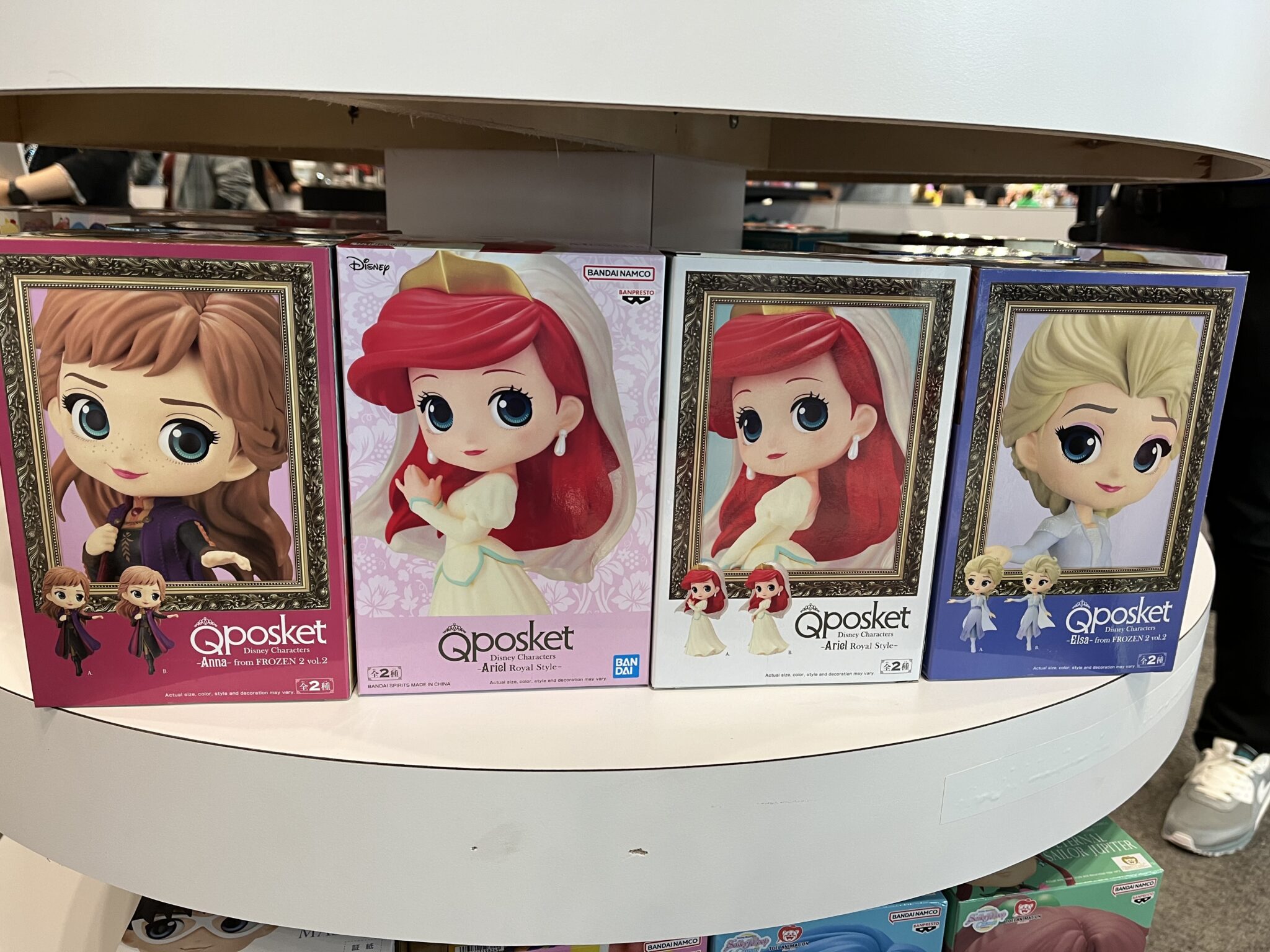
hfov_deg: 67.3
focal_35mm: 26
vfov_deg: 53.1
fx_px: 954
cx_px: 635
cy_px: 476
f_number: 1.6
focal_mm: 5.1
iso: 80
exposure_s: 1/60
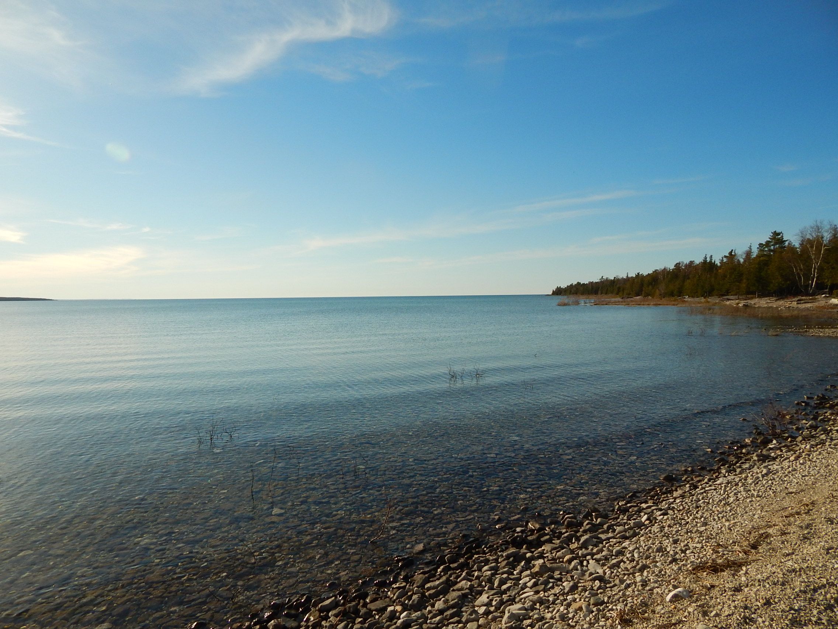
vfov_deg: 61.1
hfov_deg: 76.4
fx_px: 533
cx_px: 419
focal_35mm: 22
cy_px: 314
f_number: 6
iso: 125
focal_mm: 4
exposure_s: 1/800
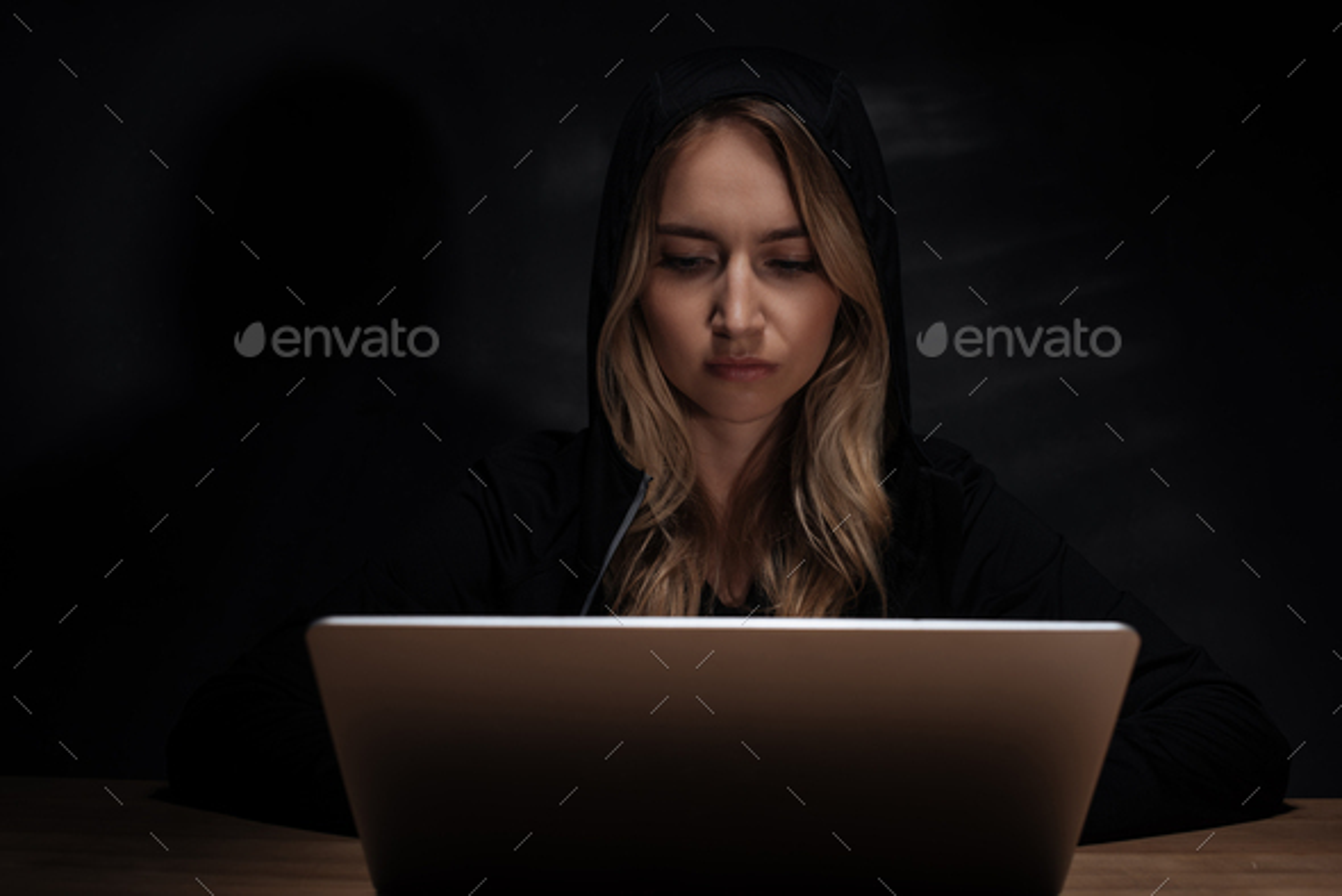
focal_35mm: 50
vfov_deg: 27.0
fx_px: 1865
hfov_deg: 39.6
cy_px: 448
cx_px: 671
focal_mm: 50
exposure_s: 1/200
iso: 80
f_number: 8
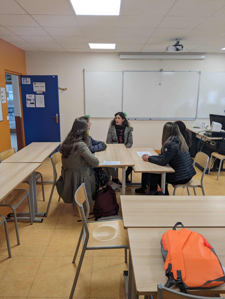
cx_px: 112
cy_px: 150
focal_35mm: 27
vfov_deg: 65.3
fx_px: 234
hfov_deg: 51.4
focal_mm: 4.38
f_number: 1.73
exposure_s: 1/50
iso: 90
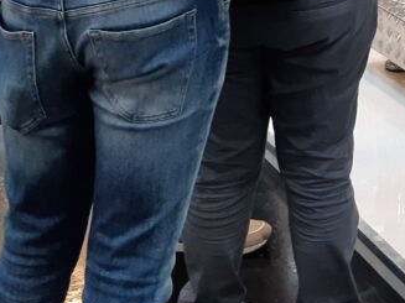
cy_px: -200
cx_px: 421
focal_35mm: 105
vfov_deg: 13.0
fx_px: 1228
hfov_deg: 18.2
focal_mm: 3.93
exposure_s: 1/50
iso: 50
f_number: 1.7
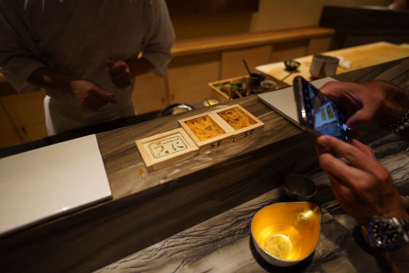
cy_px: 136
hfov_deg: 84.0
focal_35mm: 20
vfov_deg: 61.9
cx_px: 204
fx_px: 227
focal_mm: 20
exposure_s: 1/125
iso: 320
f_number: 1.8
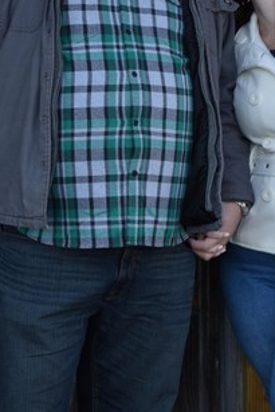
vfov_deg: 11.7
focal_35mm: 176
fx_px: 2014
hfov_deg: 7.8
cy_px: 200
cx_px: 178
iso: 100
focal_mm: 50
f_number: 4.8
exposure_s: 1/160
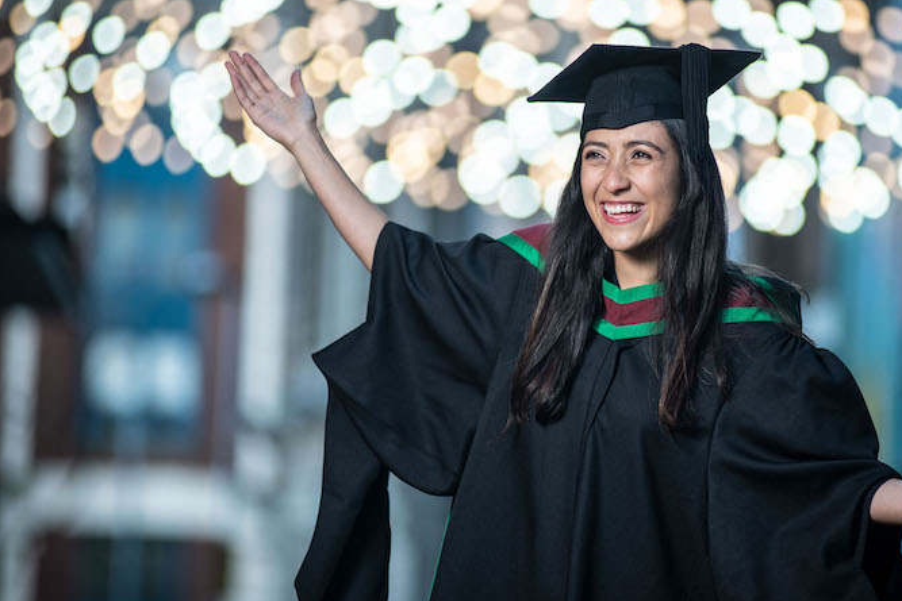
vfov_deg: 5.4
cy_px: 284
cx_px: 563
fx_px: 6390
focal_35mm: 255
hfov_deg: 8.1
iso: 320
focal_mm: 200
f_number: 3.5
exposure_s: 1/400
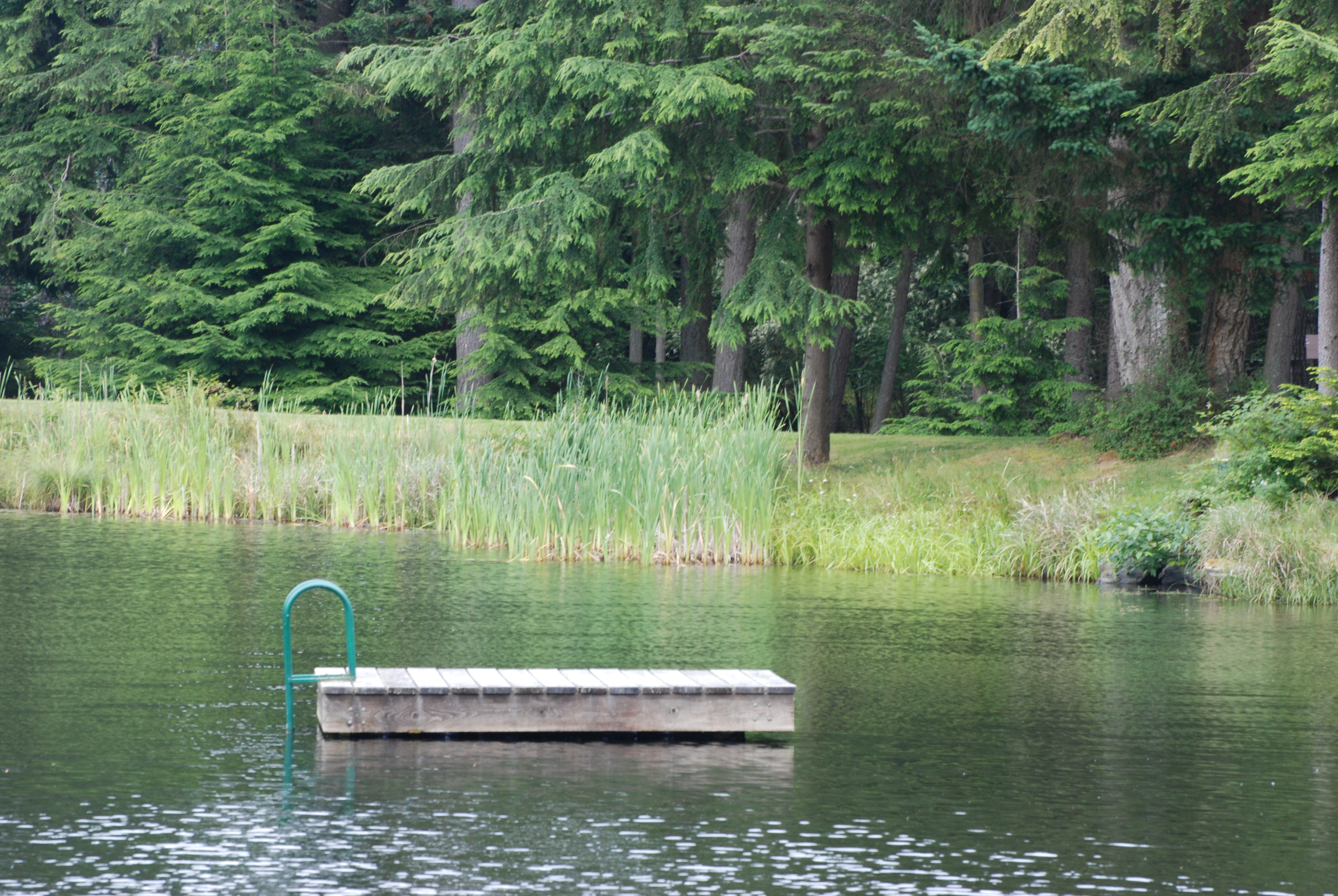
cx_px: 669
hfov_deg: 9.8
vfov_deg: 6.6
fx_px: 7814
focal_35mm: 210
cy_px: 448
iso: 400
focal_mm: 140
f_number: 10
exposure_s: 1/40
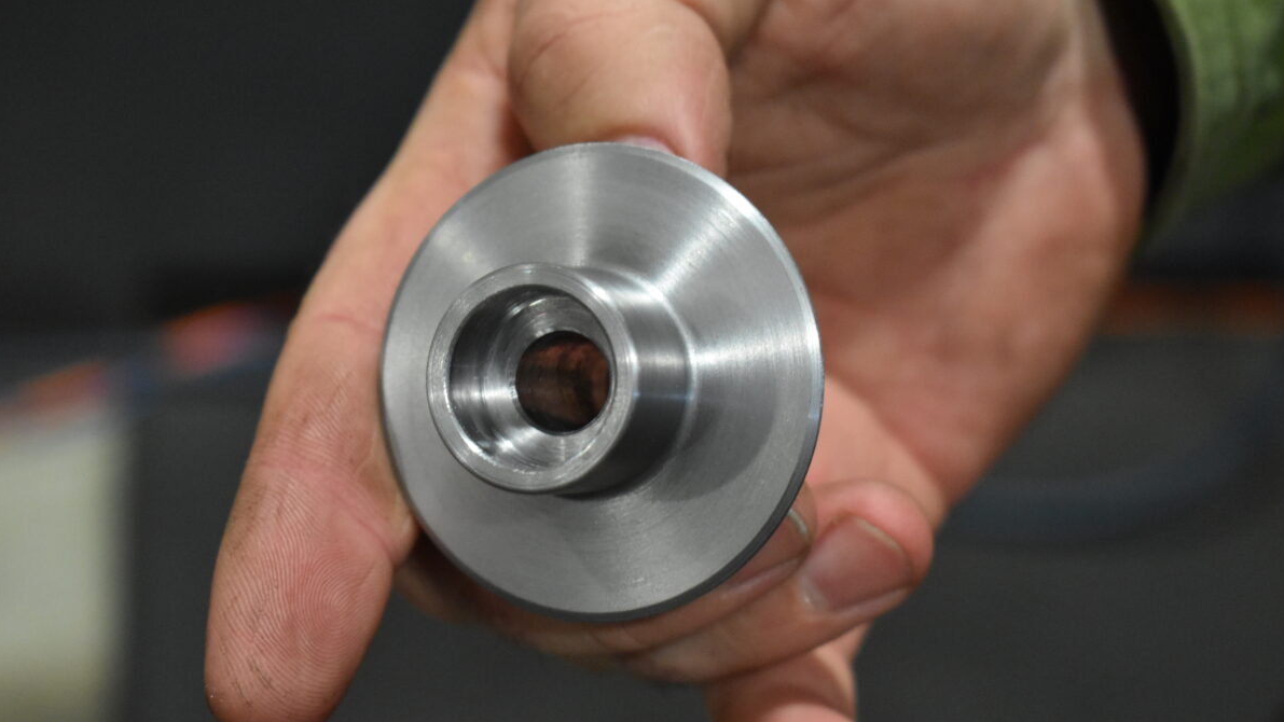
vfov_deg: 15.9
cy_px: 413
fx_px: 2588
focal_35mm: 76
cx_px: 641
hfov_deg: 27.9
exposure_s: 1/60
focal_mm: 48
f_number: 5.3
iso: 4000
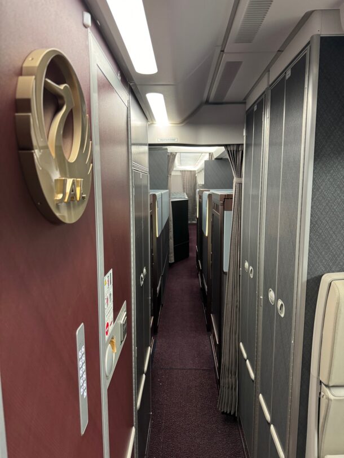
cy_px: 229
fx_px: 318
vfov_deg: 71.6
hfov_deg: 56.8
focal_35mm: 24
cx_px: 172
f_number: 1.78
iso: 500
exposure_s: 1/54
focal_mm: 6.76
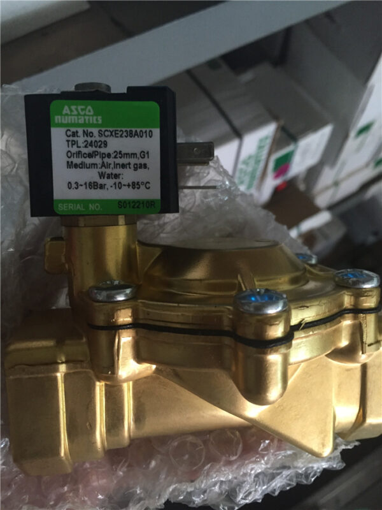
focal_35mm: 29
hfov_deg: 48.2
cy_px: 255
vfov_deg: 61.7
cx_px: 191
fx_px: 427
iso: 250
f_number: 2.2
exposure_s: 1/20
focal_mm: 4.15
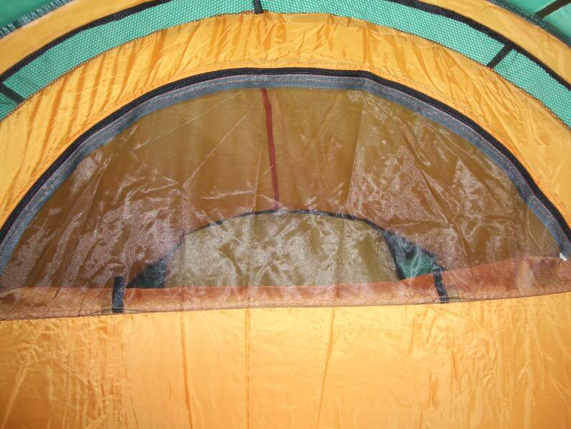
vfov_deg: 40.7
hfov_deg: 52.6
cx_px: 286
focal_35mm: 35
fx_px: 577
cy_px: 214
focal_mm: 5.8
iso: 100
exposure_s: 1/60
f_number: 2.6
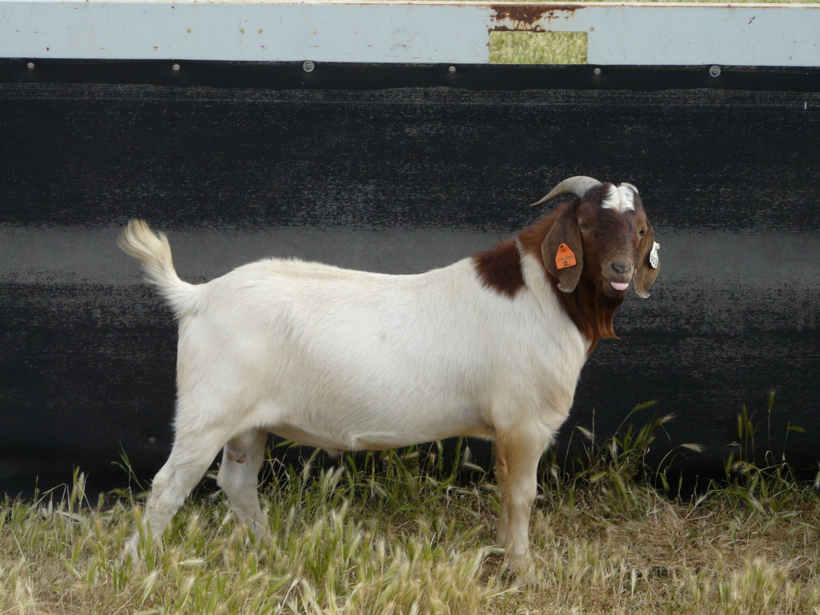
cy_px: 308
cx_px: 410
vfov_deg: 11.8
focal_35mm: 126
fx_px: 2985
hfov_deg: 15.6
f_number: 4
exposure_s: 1/250
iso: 100
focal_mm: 20.6
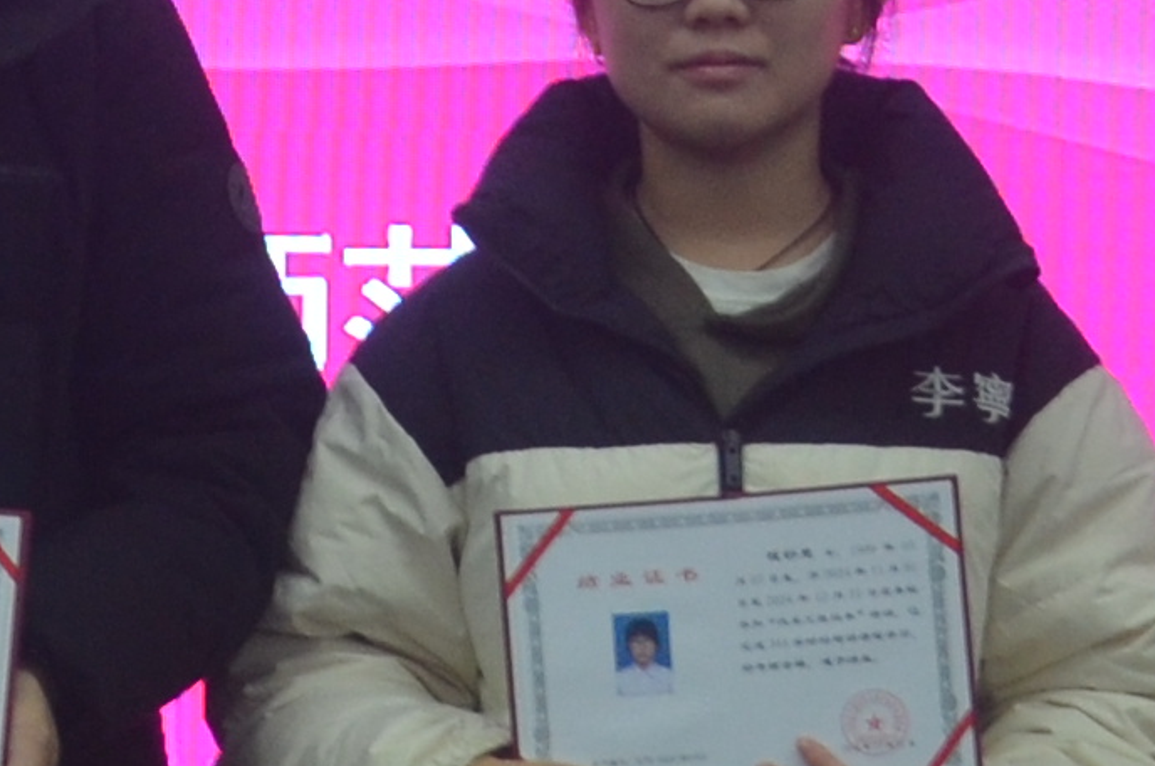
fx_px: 9978
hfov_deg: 6.6
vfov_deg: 4.4
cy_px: -35
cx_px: -351
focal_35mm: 312
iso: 500
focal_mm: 29
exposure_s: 1/60
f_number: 4.5
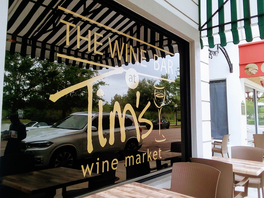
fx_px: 221
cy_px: 99
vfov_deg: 48.2
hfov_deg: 61.7
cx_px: 132
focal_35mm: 29
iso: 40
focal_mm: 2.47
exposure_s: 1/120
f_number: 1.9
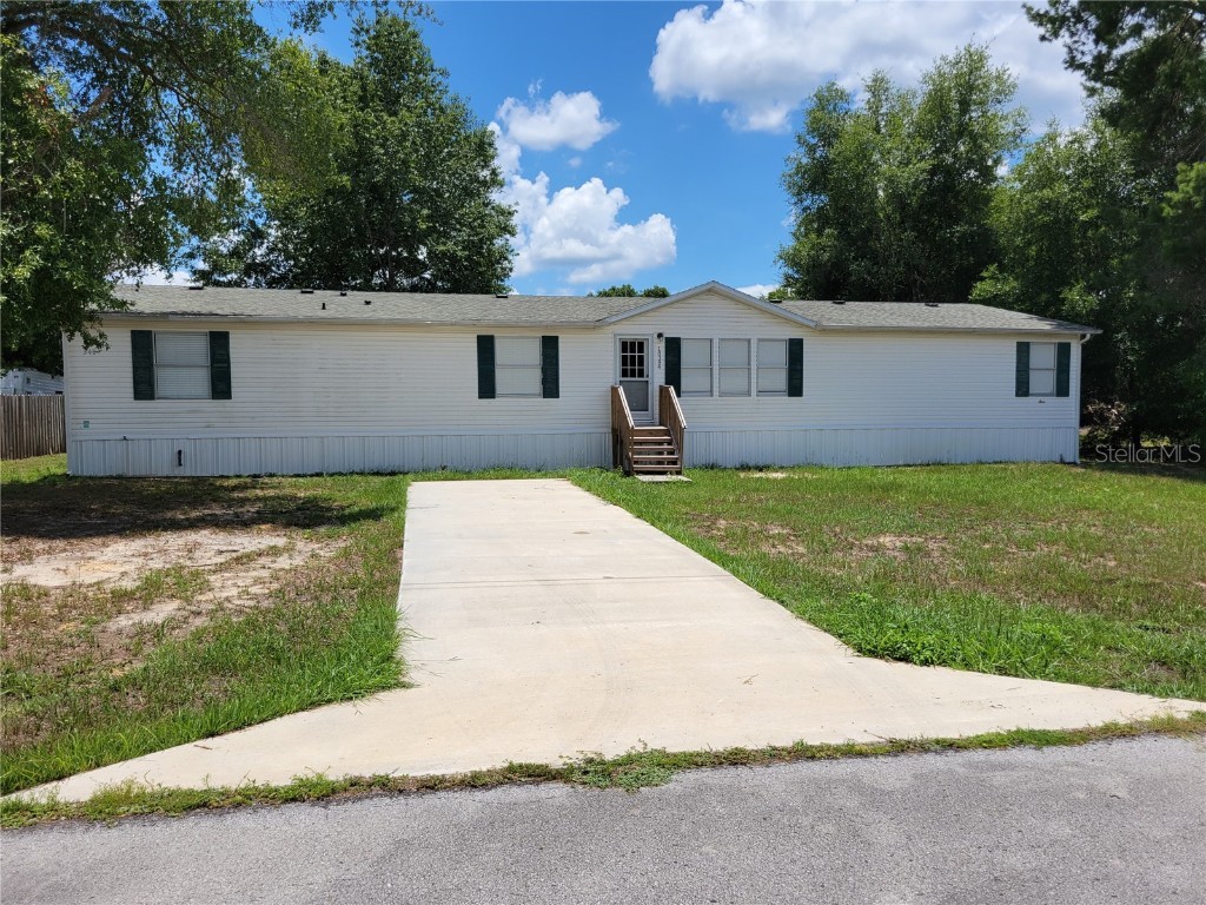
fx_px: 906
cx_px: 603
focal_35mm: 26
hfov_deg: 67.3
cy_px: 452
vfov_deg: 53.1
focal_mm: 5.4
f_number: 1.8
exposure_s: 1/3967
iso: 40
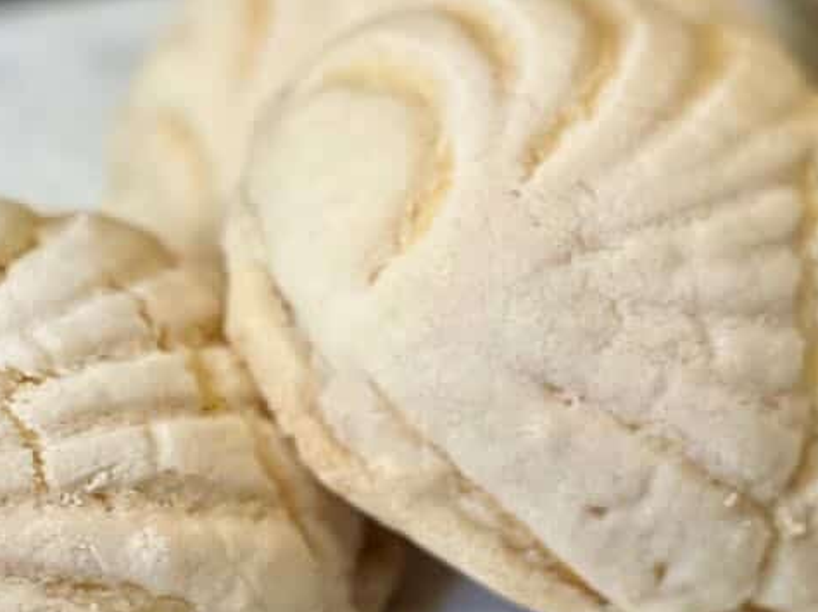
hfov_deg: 9.5
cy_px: 272
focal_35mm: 208
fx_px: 4913
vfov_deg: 7.1
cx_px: 682
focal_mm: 9
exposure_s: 1/60
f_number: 2.8
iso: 125
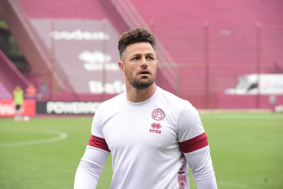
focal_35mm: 155
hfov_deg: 13.2
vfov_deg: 8.9
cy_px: 94
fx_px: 1219
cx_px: 142
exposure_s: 1/800
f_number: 7.1
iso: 2000
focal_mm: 155
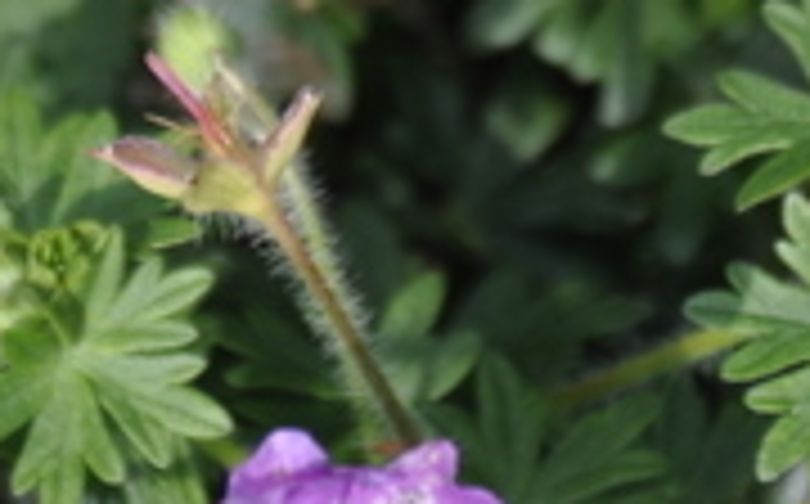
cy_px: -418
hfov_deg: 3.0
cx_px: 374
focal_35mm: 713
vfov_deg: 1.8
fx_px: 15726
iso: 220
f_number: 5.6
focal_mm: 105
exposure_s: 1/500
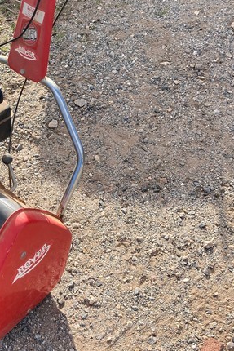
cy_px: 115
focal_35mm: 52
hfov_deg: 25.3
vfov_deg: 37.7
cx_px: 31
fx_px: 507
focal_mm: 3.99
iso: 20
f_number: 1.8
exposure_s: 1/842
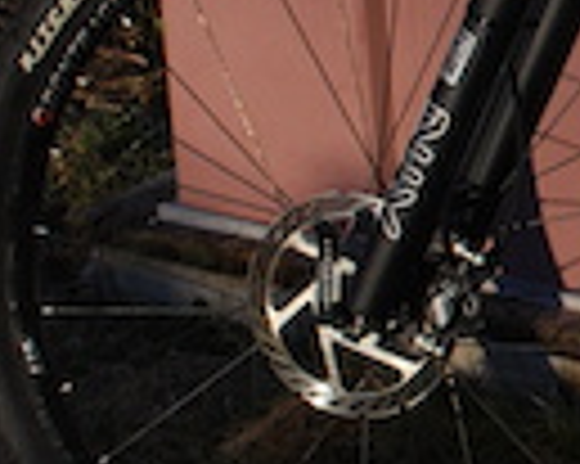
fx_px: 4803
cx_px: 1466
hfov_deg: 6.5
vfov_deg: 5.5
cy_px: 63
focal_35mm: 280
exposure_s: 1/200
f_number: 7.1
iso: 100
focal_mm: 32
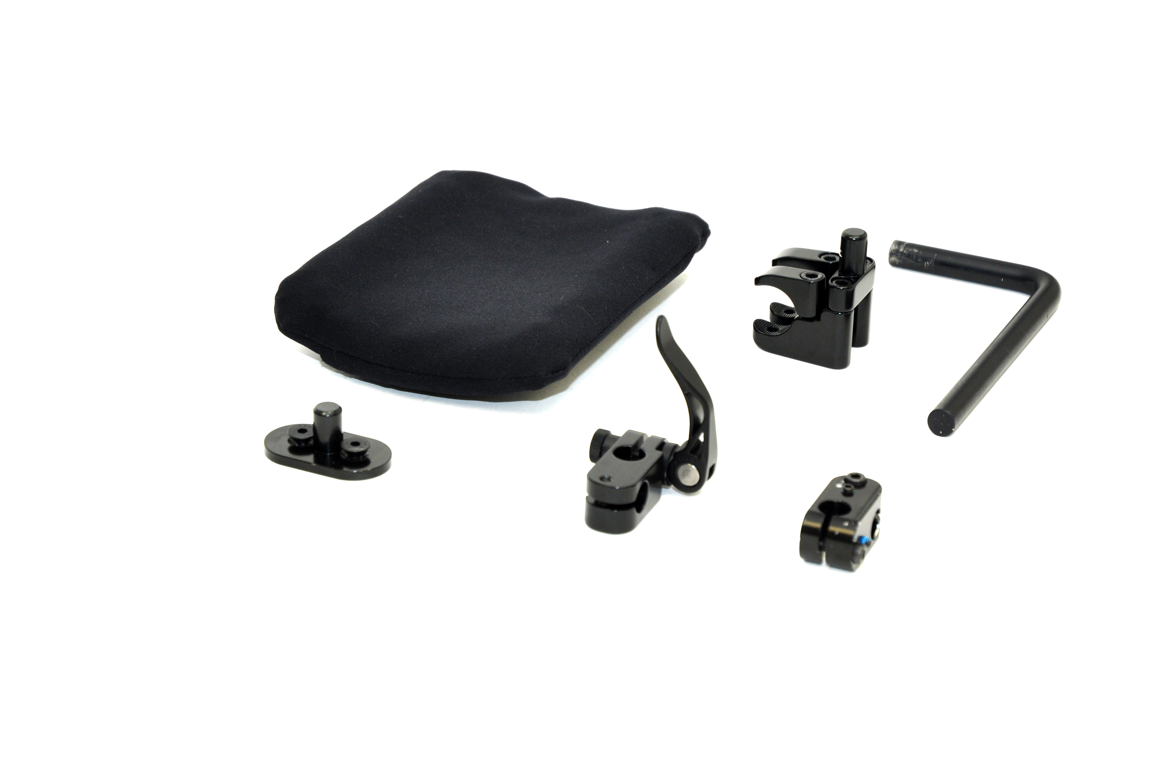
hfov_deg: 19.5
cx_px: 586
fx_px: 3411
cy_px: 389
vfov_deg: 13.0
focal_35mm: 105
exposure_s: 1/125
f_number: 5.6
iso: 400
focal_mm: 70
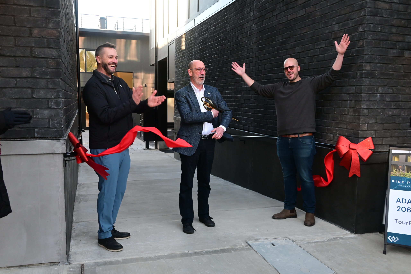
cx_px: 206
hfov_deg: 57.9
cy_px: 137
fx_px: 371
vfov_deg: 40.6
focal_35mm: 32
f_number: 9
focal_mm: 32.5
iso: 3200
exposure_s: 1/320
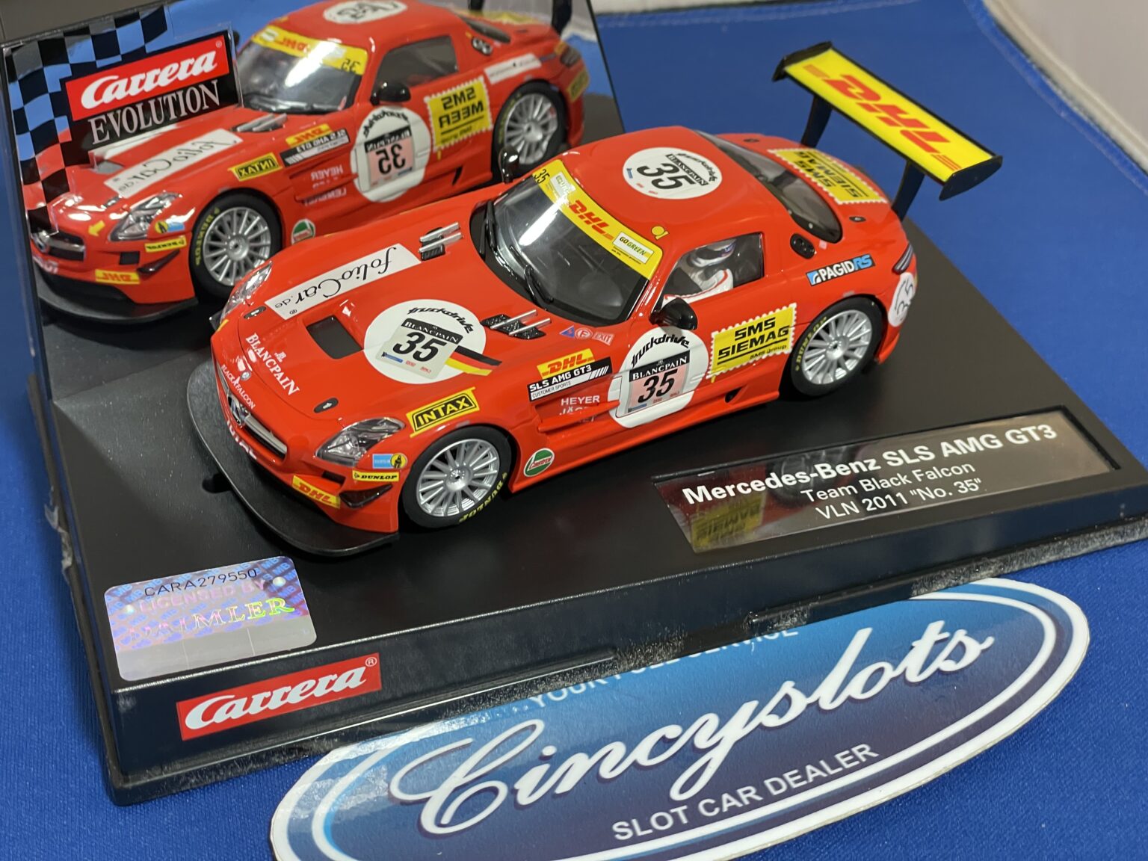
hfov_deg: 36.8
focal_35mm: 52
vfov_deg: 28.0
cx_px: 574
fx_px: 1725
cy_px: 430
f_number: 2
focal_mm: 6
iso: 200
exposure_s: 1/60
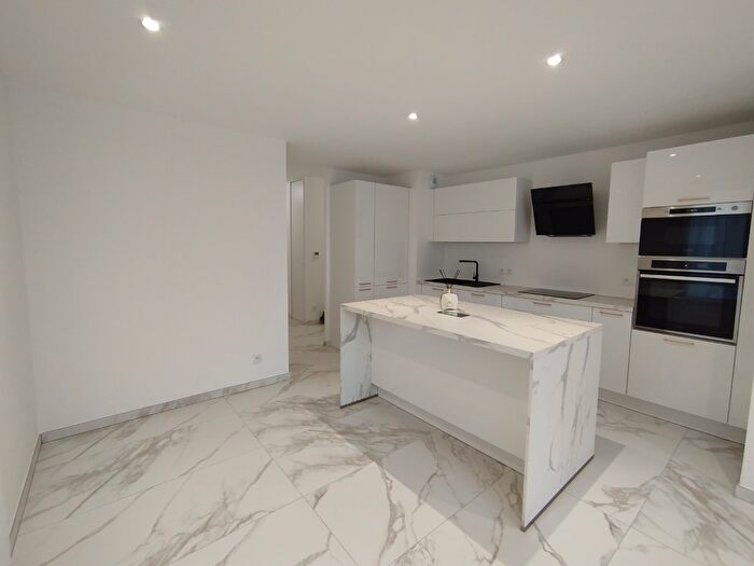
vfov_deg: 81.7
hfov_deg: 98.2
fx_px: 327
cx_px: 377
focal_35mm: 15
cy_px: 283
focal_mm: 1.65
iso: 125
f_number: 2.2
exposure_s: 1/50
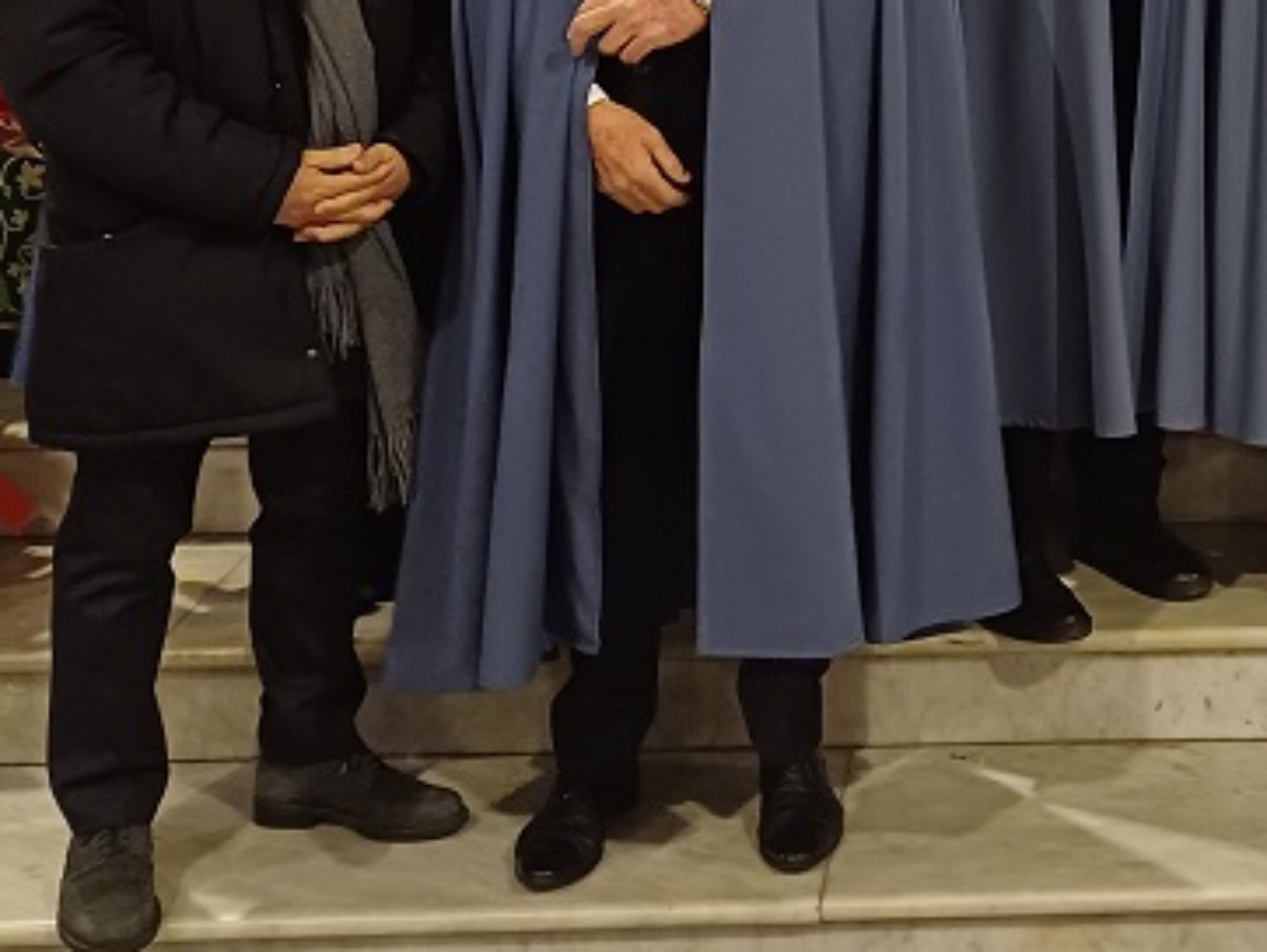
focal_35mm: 69
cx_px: 1309
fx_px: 2527
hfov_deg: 26.4
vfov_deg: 20.2
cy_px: -133
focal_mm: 4.65
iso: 400
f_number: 1.8
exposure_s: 1/25
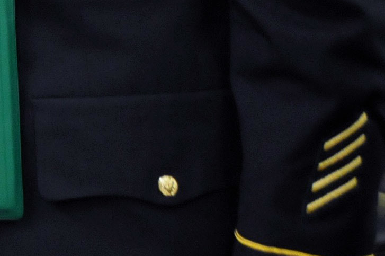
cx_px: -326
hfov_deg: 12.7
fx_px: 1560
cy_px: -241
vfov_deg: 8.9
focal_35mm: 146
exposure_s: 1/50
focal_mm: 22
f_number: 3.8
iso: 1600
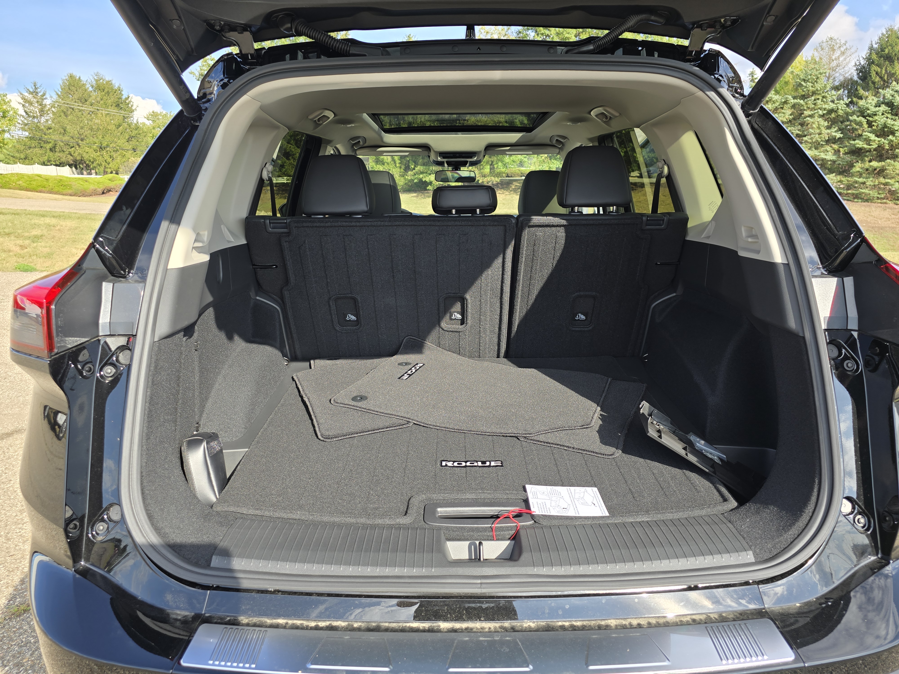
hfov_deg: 73.9
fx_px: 597
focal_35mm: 23
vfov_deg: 58.9
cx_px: 450
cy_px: 337
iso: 12
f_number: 1.7
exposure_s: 1/295
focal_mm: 6.3
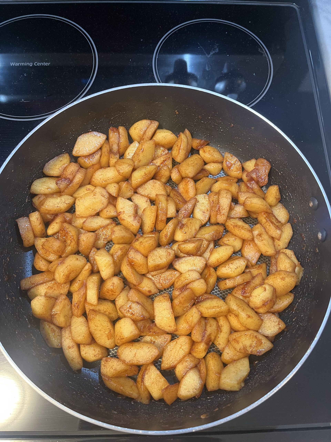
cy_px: 221
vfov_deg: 67.3
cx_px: 166
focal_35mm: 26
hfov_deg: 53.1
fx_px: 331
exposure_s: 1/60
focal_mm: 5.1
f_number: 1.6
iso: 320
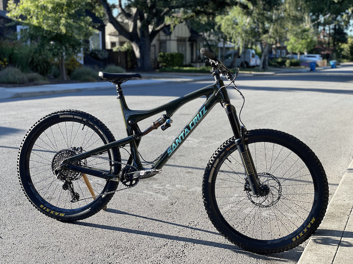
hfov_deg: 36.8
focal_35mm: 52
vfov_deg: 28.0
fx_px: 530
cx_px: 176
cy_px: 132
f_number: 2
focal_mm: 6
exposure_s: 1/302
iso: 32
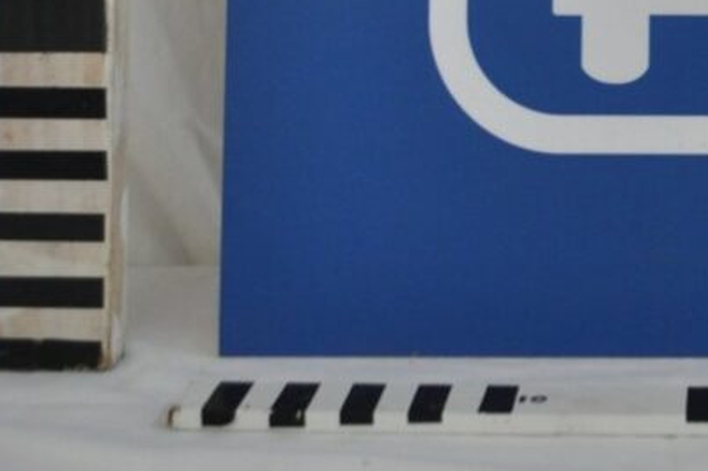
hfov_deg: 16.8
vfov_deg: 11.4
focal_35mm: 117
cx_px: 820
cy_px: -164
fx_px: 2299
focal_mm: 26
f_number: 4.5
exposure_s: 1/20
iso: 800
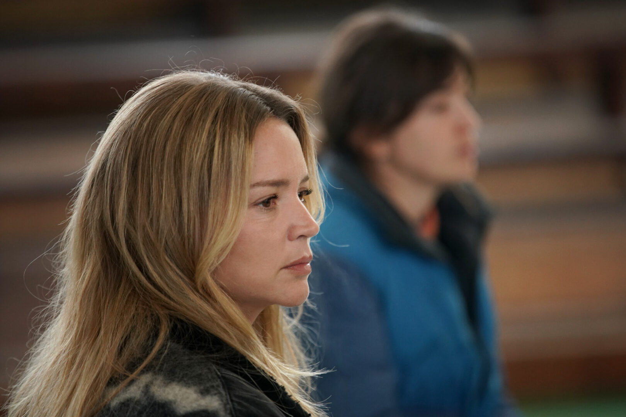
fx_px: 3478
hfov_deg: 10.3
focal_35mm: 200
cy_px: 208
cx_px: 313
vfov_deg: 6.9
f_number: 2.8
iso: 2000
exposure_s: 1/125
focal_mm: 200
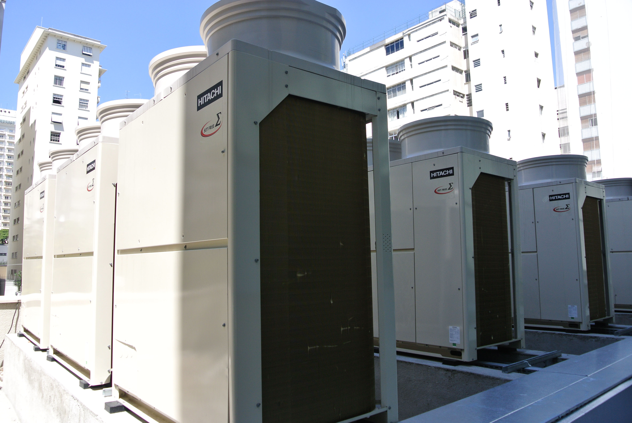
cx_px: 316
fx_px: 475
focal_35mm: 27
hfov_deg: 67.3
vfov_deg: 48.0
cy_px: 212
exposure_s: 1/250
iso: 100
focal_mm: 10
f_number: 4
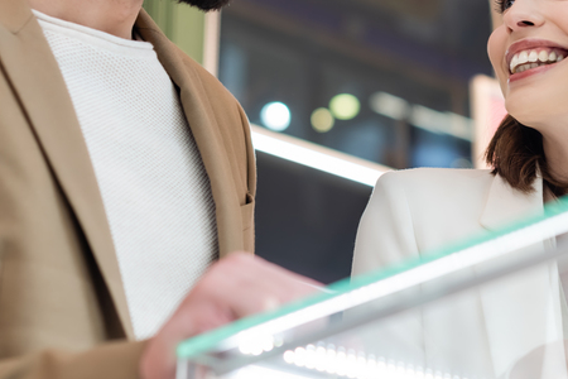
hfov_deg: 18.3
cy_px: 56
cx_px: 441
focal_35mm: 111
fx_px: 1751
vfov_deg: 12.3
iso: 160
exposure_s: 1/200
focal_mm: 50
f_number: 2.8
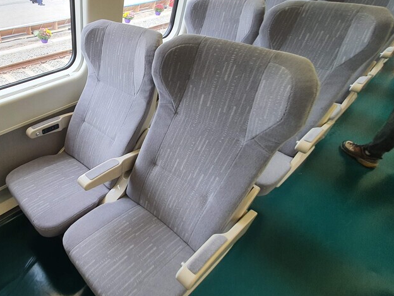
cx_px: 93
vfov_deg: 65.9
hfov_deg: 75.1
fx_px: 228
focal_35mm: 20
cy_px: 140
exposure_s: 1/60
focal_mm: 1.8
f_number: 2.2
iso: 64
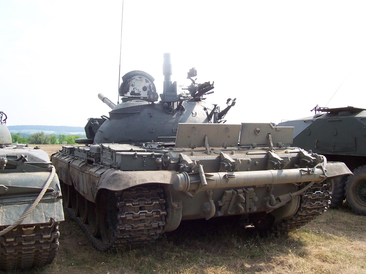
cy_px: 137
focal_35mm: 37
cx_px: 183
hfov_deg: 50.1
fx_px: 391
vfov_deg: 38.7
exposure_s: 1/250
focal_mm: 5.6
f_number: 5.6
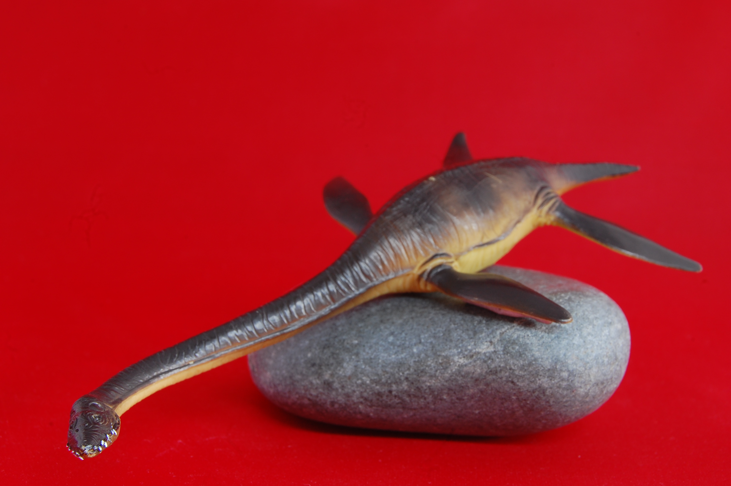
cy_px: 243
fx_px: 1400
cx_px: 366
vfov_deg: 19.7
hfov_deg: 29.3
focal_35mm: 69
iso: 200
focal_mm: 46
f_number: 16
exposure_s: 1
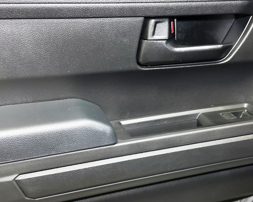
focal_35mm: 56
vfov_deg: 27.1
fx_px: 419
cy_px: 93
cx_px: 150
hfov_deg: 33.5
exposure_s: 1/30
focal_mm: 6.86
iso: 640
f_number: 1.78
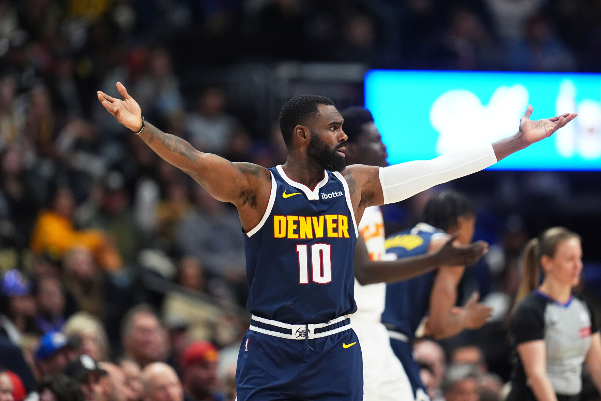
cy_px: 200
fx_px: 6677
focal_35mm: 400
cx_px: 300
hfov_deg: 5.2
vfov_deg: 3.4
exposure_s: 1/2000
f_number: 3.2
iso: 5000
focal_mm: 400
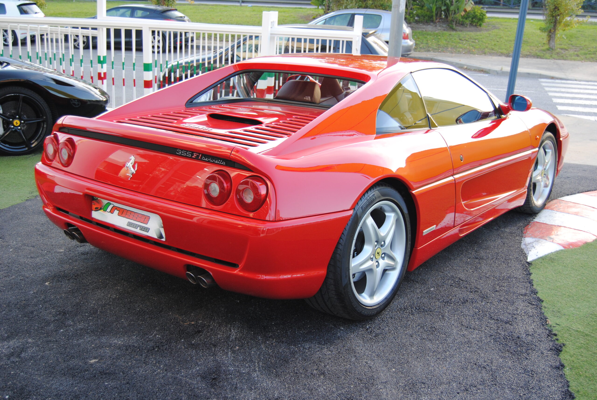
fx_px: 697
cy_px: 200
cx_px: 298
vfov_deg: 32.0
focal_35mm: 42
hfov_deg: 46.3
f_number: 4.2
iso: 200
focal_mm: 28
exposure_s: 1/80
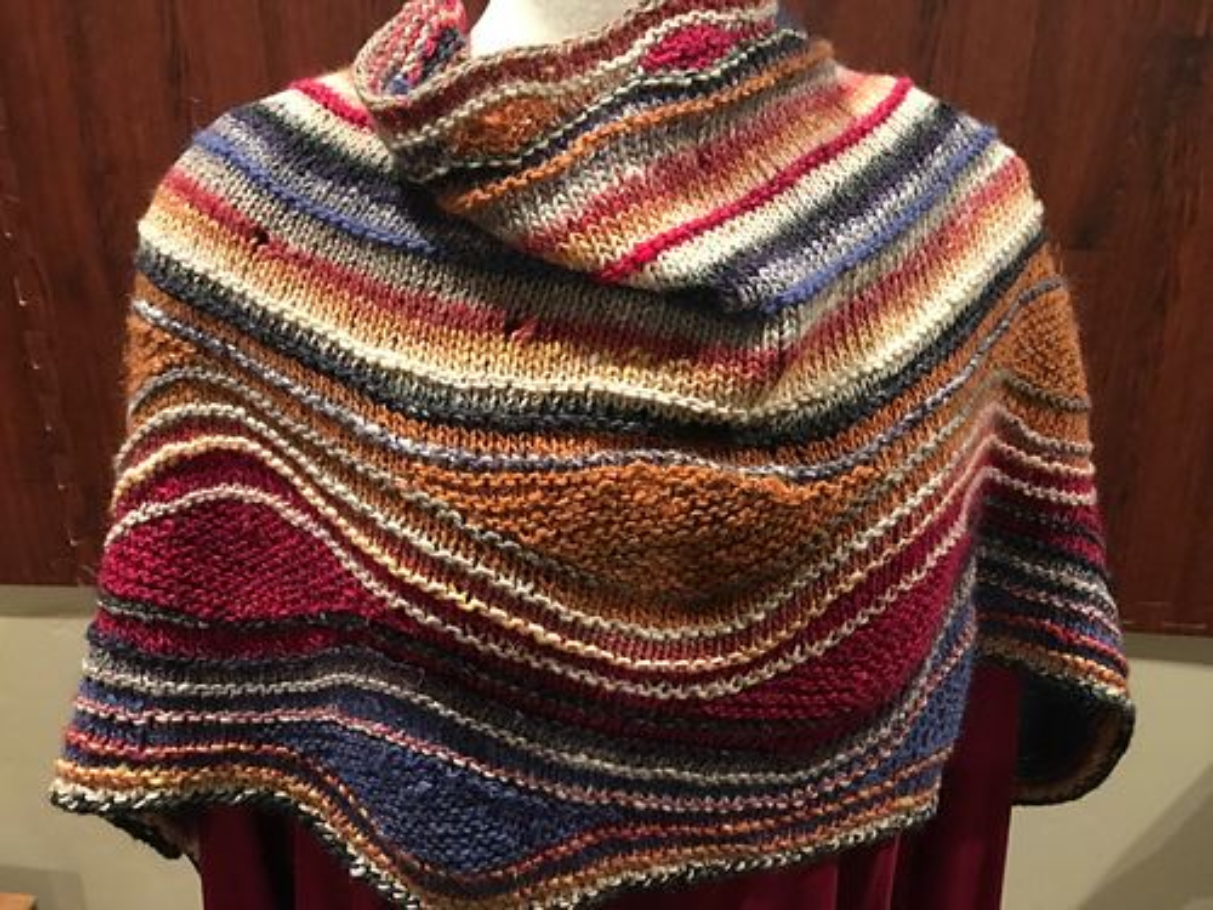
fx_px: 981
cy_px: 455
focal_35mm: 28
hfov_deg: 63.4
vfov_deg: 49.7
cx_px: 606
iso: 100
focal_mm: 3.99
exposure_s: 1/4
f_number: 1.8
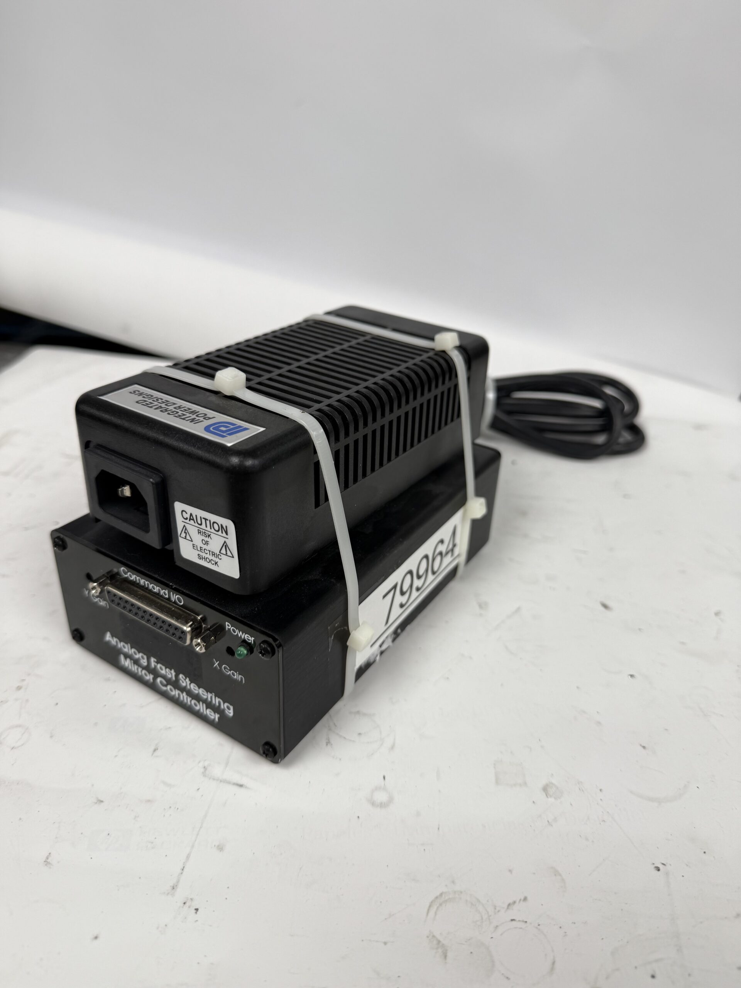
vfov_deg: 71.6
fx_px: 685
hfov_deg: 56.8
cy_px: 494
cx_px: 370
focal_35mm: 24
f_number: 1.78
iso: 64
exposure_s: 1/120
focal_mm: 6.76
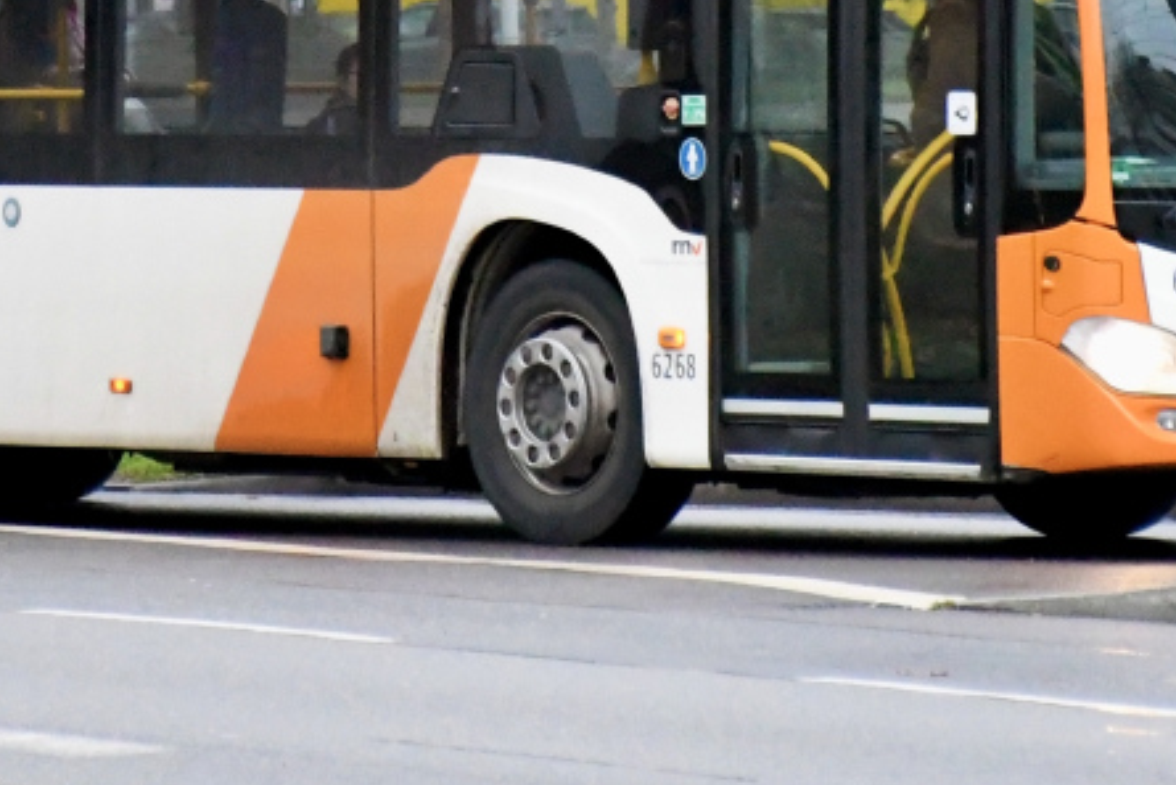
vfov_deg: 3.1
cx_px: 373
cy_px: -279
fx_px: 14312
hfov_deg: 4.7
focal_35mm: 438
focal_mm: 100
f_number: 5.6
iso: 10000
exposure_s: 1/500
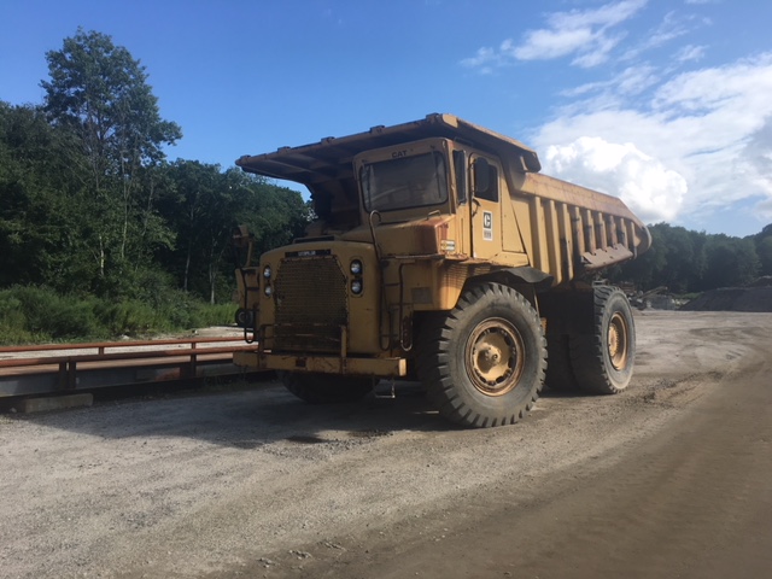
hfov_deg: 61.7
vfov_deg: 48.2
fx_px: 647
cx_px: 386
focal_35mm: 29
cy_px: 290
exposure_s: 1/1374
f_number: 2.2
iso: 25
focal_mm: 4.15
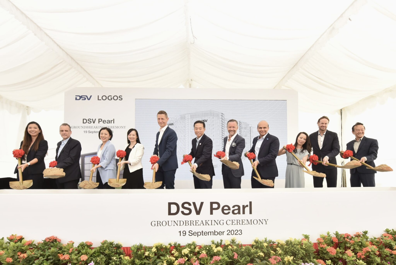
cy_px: 132
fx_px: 154
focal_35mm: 14
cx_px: 198
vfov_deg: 81.3
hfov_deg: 104.2
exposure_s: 1/200
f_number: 8
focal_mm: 14
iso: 1000
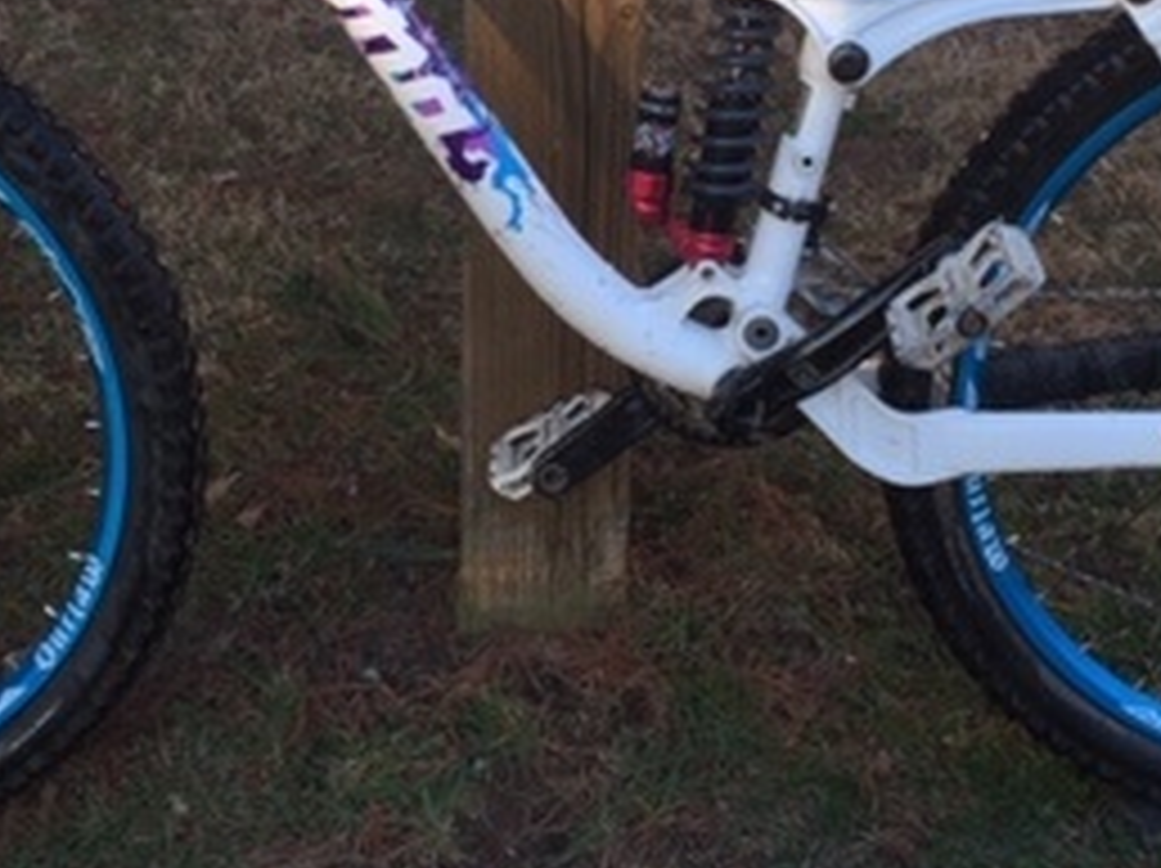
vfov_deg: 20.1
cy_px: 126
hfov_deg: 27.0
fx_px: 2413
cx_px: 500
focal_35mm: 72
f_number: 2.2
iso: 32
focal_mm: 4.15
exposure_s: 1/122
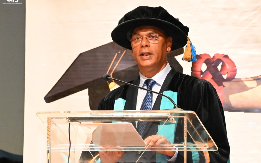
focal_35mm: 215
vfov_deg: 6.1
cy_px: 79
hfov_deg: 9.8
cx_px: 131
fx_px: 1529
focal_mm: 210
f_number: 10
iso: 16000
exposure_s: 1/200
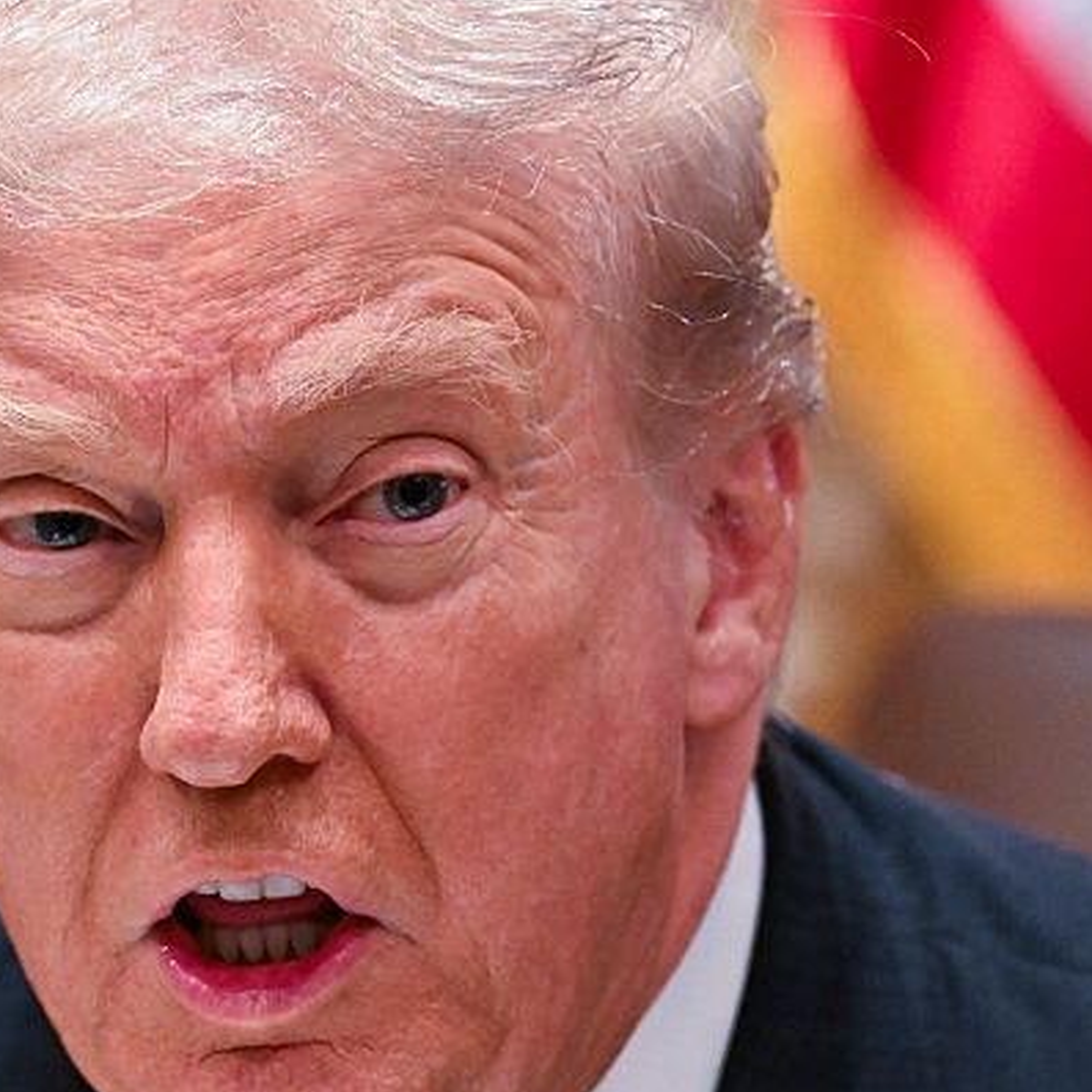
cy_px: 692
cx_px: 201
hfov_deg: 4.0
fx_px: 15632
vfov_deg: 4.0
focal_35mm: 438
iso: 6400
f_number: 4.5
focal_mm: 200
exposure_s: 1/250
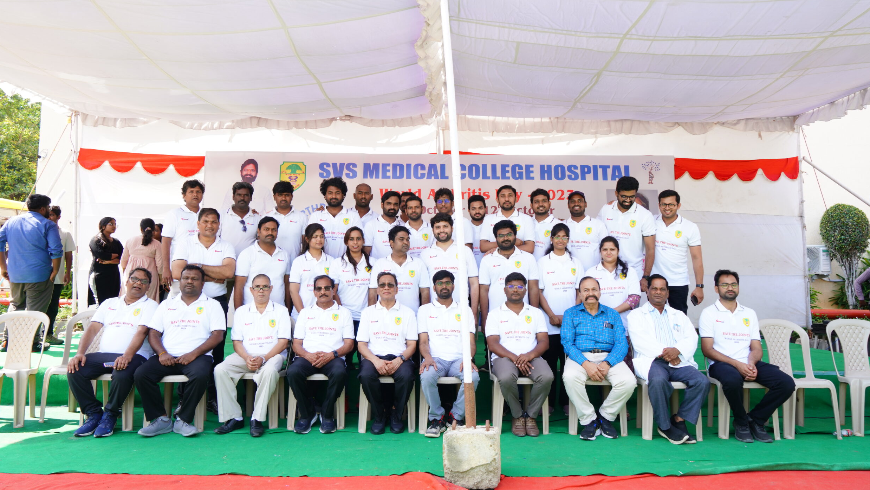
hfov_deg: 71.9
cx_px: 425
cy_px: 221
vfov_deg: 44.3
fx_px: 600
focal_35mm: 26
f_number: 5.6
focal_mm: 24
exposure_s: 1/250
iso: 400
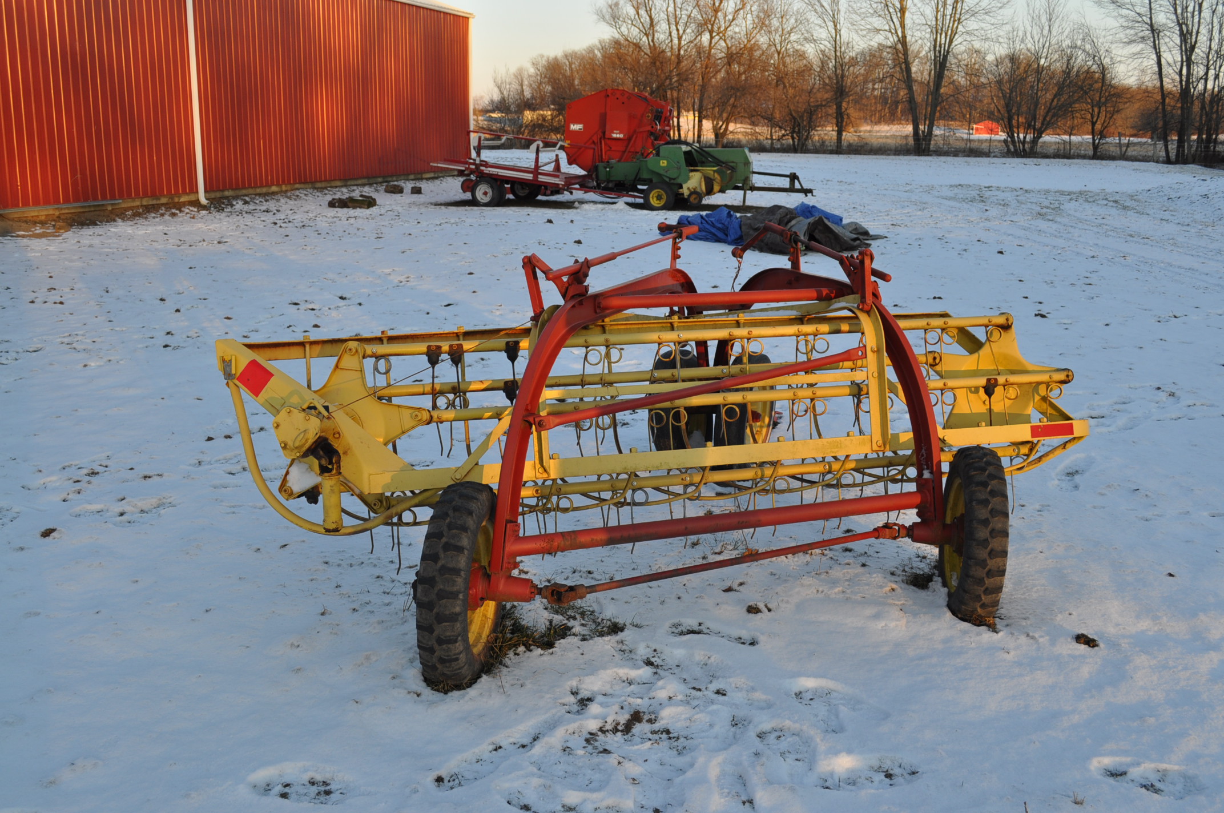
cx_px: 612
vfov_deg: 36.8
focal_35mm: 36
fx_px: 1223
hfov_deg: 53.2
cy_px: 406
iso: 200
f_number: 6.3
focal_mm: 24
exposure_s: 1/200
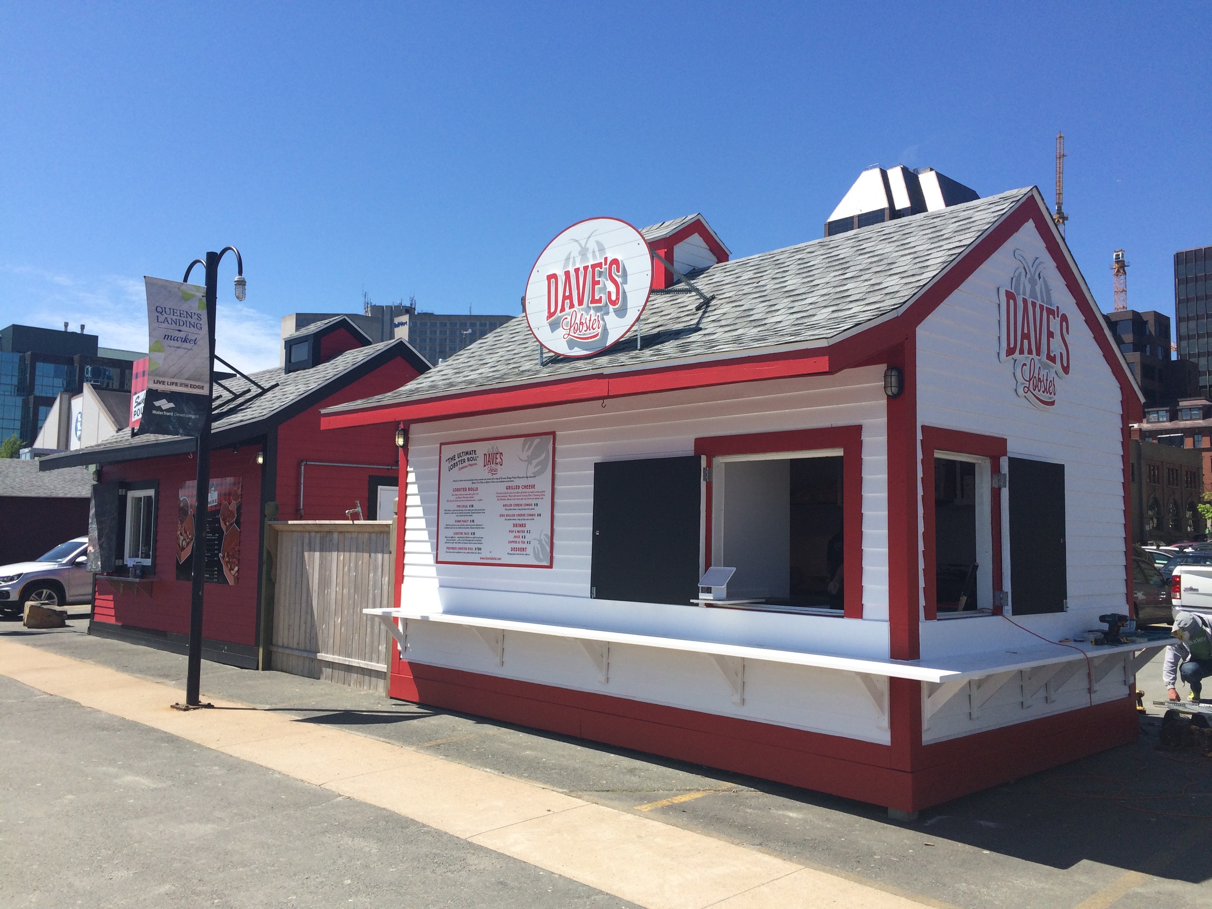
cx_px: 606
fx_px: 1015
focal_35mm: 29
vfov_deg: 48.2
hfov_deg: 61.7
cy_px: 454
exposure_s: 1/2283
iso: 32
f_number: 2.2
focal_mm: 4.15
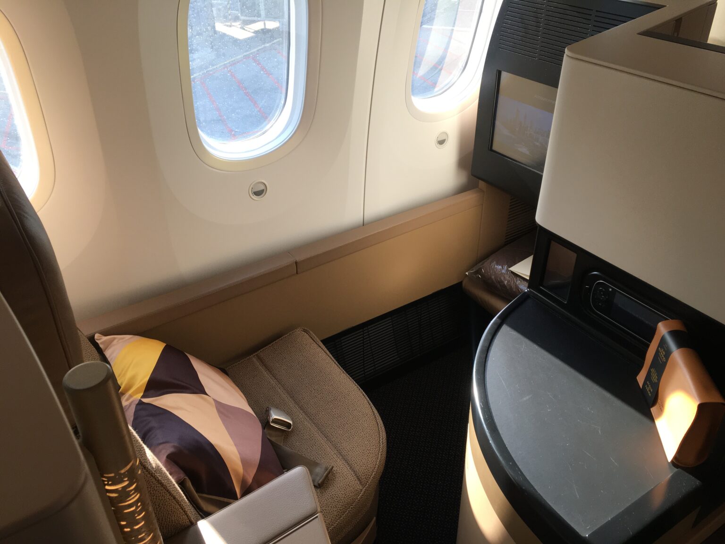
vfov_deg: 48.2
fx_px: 607
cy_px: 272
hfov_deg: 61.7
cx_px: 362
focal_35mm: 29
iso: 40
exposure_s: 1/100
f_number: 2.2
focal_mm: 4.15
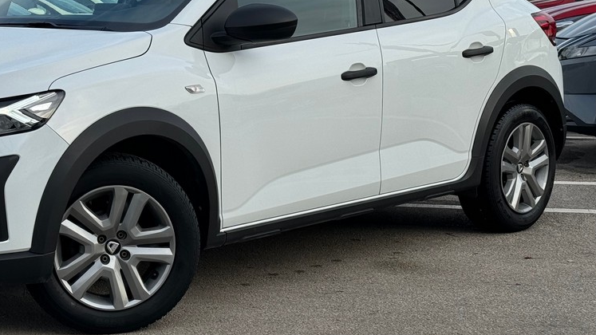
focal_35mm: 84
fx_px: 1327
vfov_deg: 14.4
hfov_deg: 25.0
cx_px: 155
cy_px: 119
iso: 64
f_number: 1.78
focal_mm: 6.86
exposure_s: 1/1637
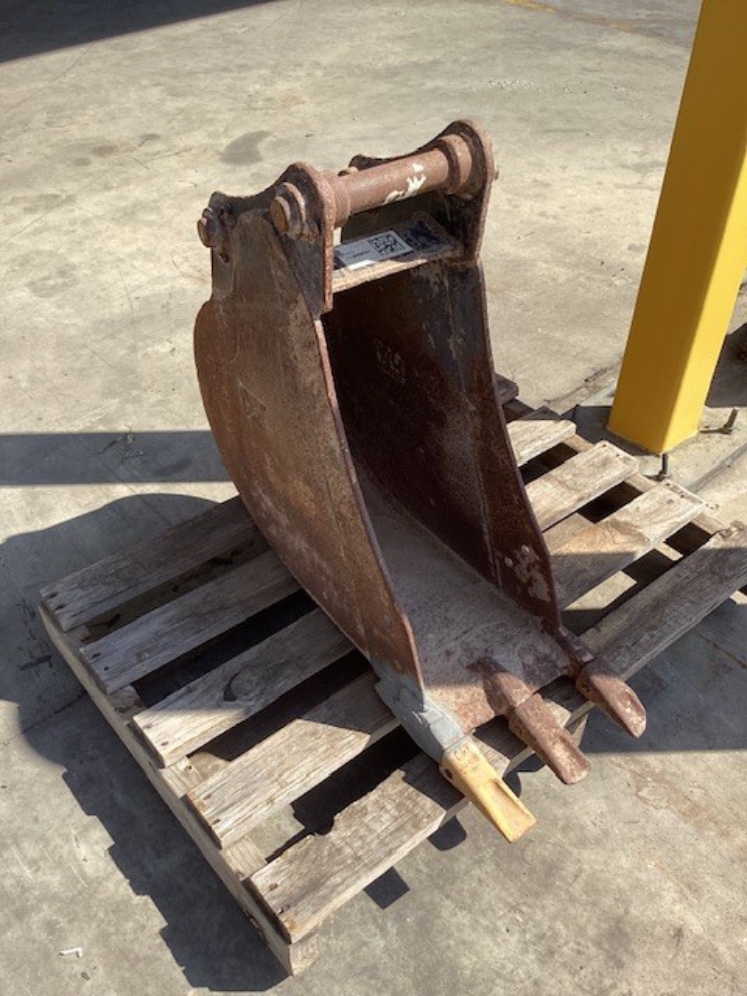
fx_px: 892
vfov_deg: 58.4
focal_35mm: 31
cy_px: 498
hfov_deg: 45.4
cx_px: 374
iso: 25
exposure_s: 1/806
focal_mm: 3.3
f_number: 2.4
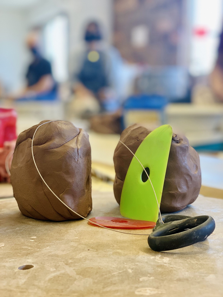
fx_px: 447
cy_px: 148
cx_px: 112
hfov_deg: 28.0
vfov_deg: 36.8
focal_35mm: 52
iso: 200
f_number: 2
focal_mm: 6
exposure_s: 1/120
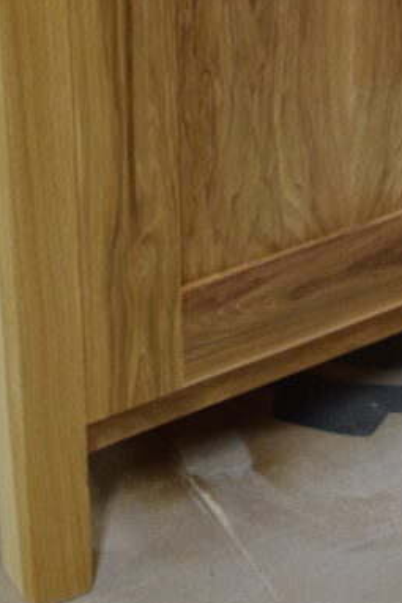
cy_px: -154
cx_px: 207
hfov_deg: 11.8
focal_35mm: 116
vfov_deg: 16.7
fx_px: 1950
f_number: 4.2
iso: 2800
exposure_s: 1/60
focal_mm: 29
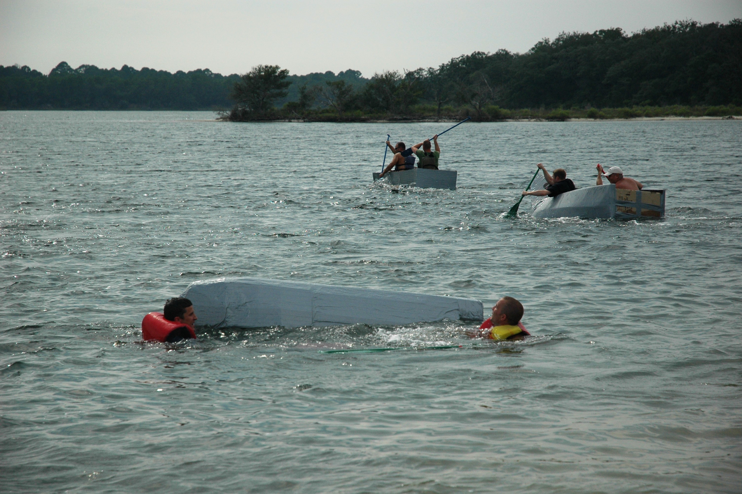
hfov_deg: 19.5
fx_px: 2162
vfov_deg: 13.0
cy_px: 247
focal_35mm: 105
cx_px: 371
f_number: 4.5
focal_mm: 70
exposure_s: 1/3200
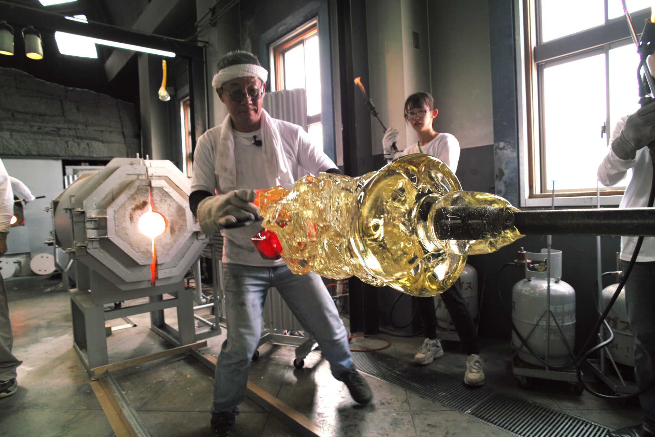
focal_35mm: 28
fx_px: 509
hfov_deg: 65.5
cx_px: 328
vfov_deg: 46.4
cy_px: 218
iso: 200
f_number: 4
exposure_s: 1/60
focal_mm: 19
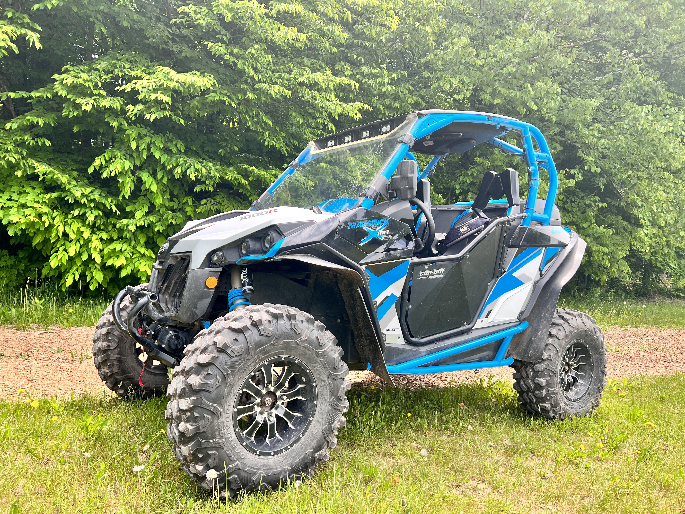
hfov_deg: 67.3
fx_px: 515
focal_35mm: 26
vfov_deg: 53.1
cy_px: 257
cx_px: 342
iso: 50
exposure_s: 1/567
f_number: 1.5
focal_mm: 5.7
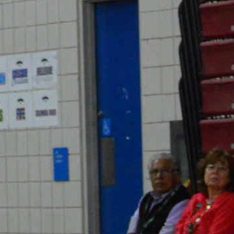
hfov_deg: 4.2
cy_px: -48
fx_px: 3101
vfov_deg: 4.3
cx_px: -299
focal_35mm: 405
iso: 3200
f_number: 4
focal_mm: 55
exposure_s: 1/500
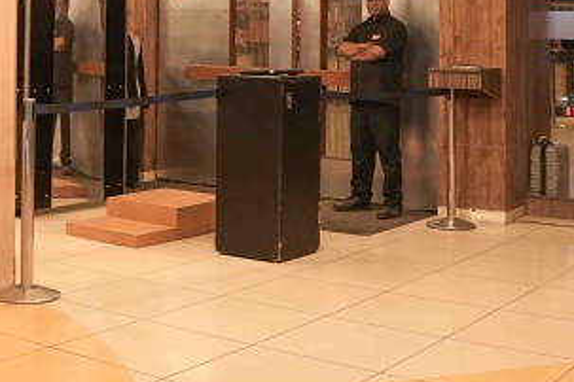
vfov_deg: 19.6
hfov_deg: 30.2
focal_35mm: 66
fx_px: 1052
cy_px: -59
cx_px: 174
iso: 800
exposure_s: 1/100
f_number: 2.8
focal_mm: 20
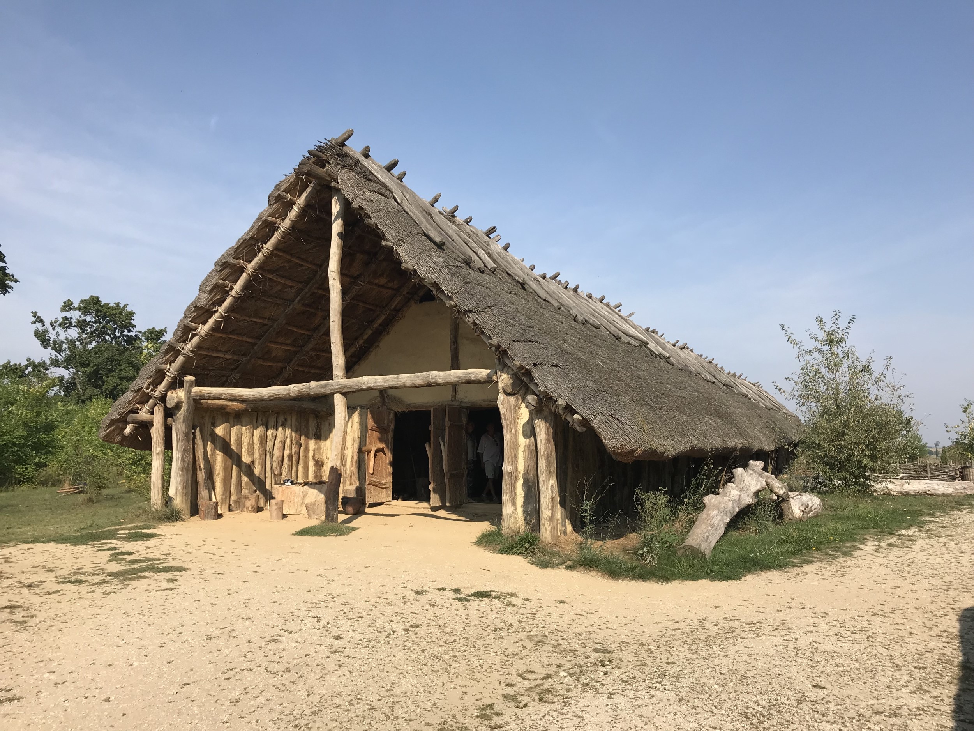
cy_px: 366
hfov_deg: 63.4
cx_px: 487
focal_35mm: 28
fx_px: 788
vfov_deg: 49.7
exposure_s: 1/2519
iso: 20
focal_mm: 3.99
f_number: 1.8
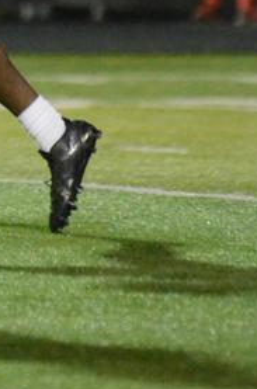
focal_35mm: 971
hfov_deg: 1.4
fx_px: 10461
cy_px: -211
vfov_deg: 2.1
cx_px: -169
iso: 6400
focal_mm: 175
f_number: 3.2
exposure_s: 1/1000
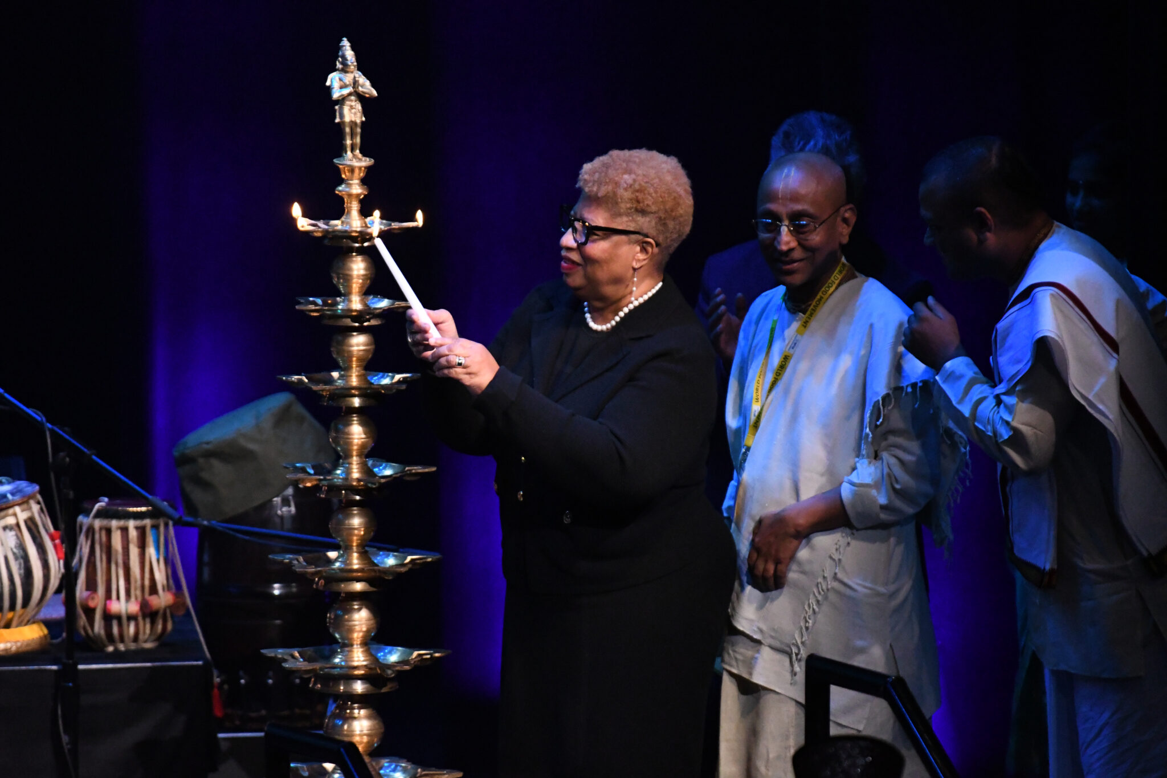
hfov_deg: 6.9
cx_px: 584
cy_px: 389
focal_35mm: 300
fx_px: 9724
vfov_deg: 4.6
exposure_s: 1/1250
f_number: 2.8
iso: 10000
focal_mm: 200
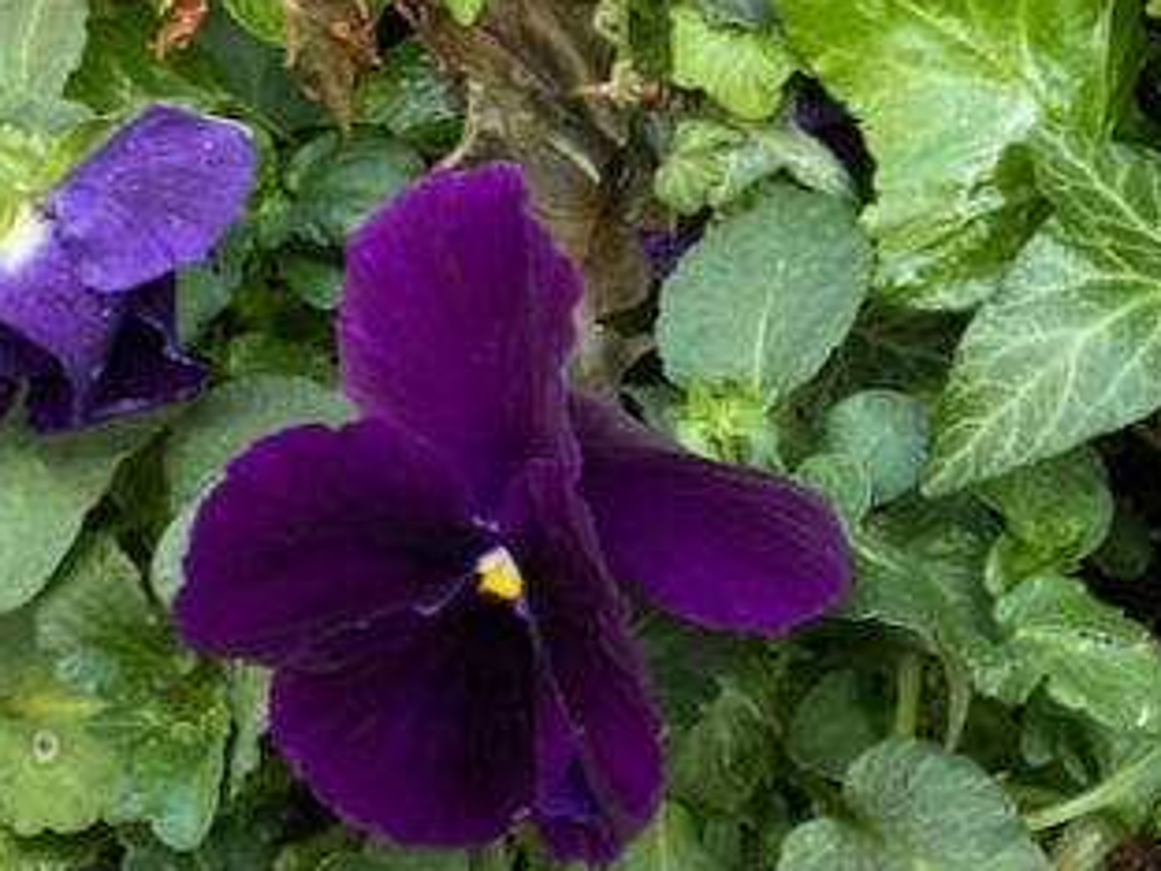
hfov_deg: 21.6
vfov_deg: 16.4
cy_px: 421
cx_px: 867
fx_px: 3019
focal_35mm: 90
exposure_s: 1/122
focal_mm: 4.25
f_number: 1.8
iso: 50
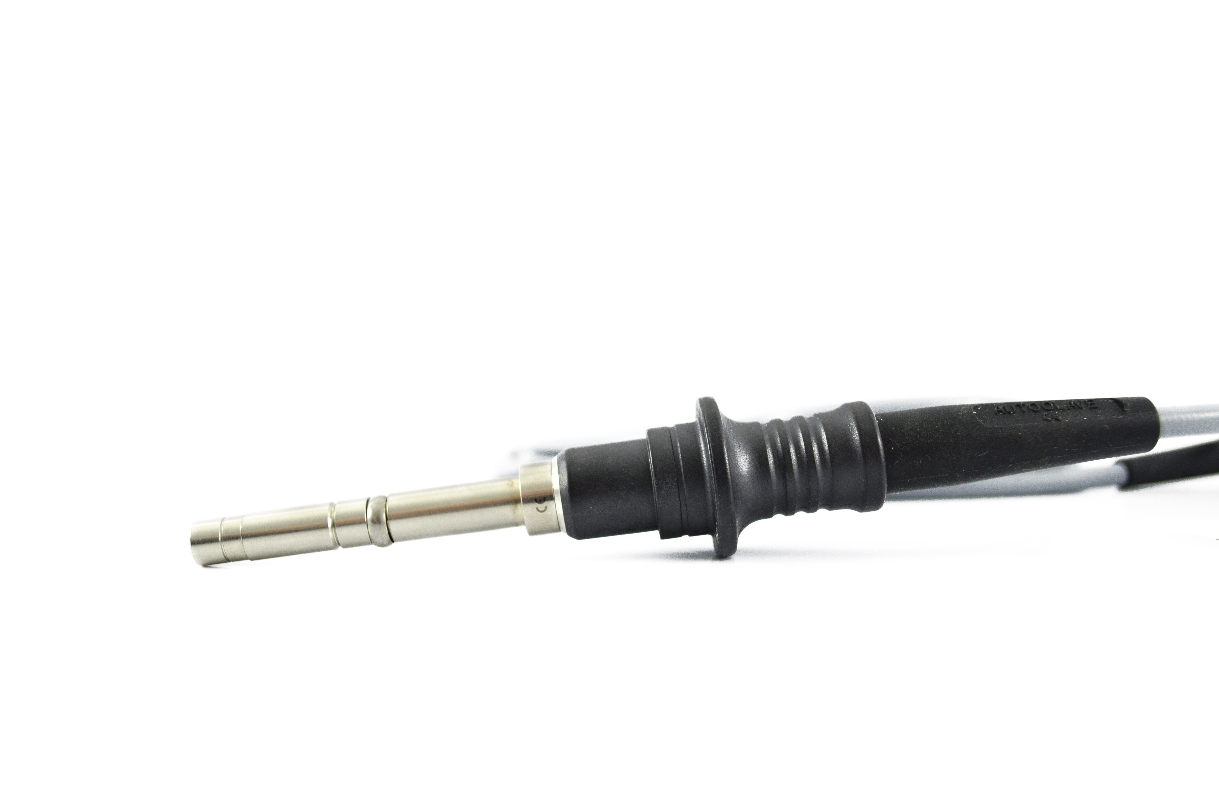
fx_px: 1216
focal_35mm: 36
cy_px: 404
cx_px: 610
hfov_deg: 53.2
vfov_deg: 36.7
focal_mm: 24
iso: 400
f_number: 4
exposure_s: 1/40
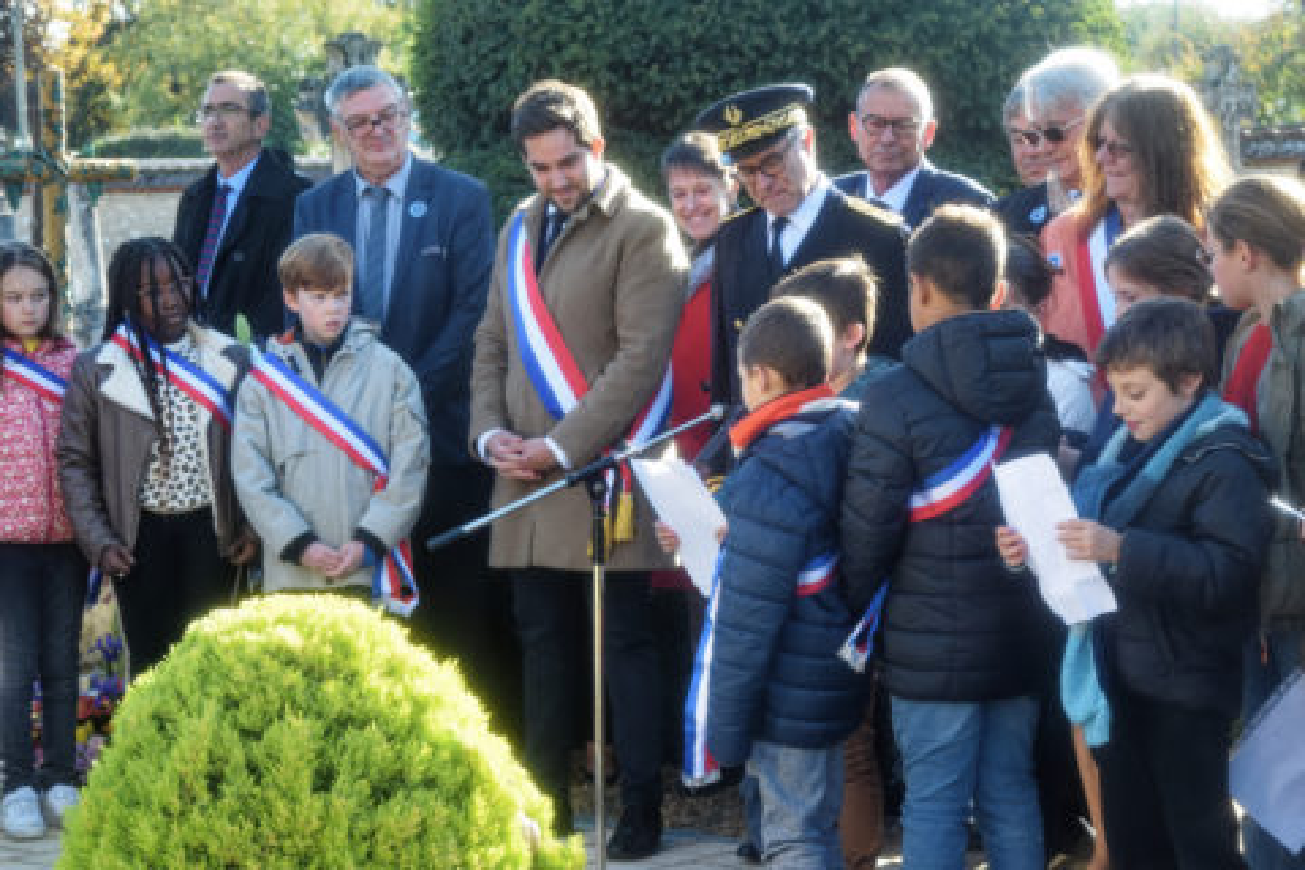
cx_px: 652
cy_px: 435
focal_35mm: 93
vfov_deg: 14.7
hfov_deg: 21.9
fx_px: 3371
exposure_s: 1/160
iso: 400
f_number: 6.3
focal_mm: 62
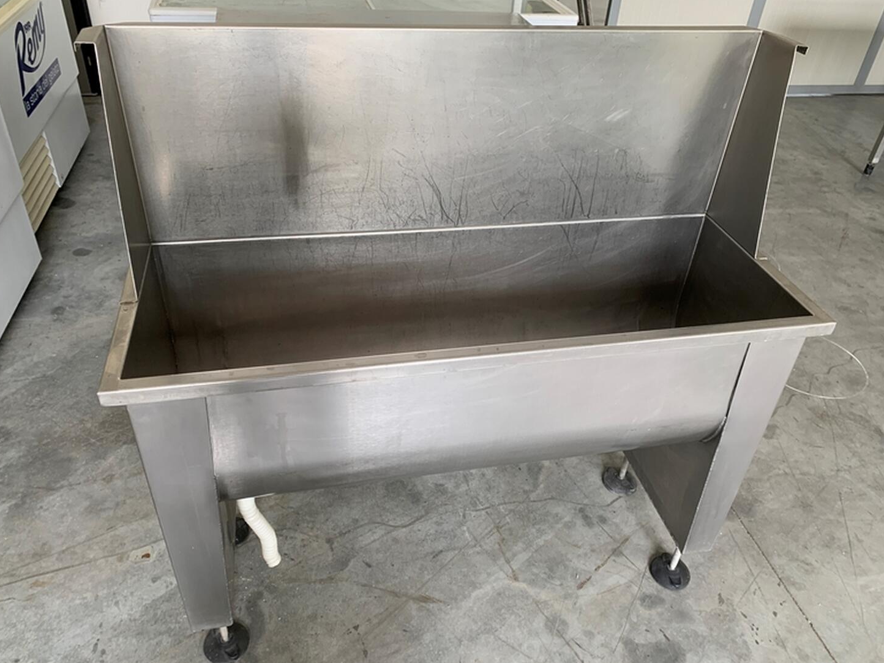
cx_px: 443
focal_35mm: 27
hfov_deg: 65.3
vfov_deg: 51.4
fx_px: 690
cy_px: 331
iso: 64
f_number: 1.8
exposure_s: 1/121
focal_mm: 4.25
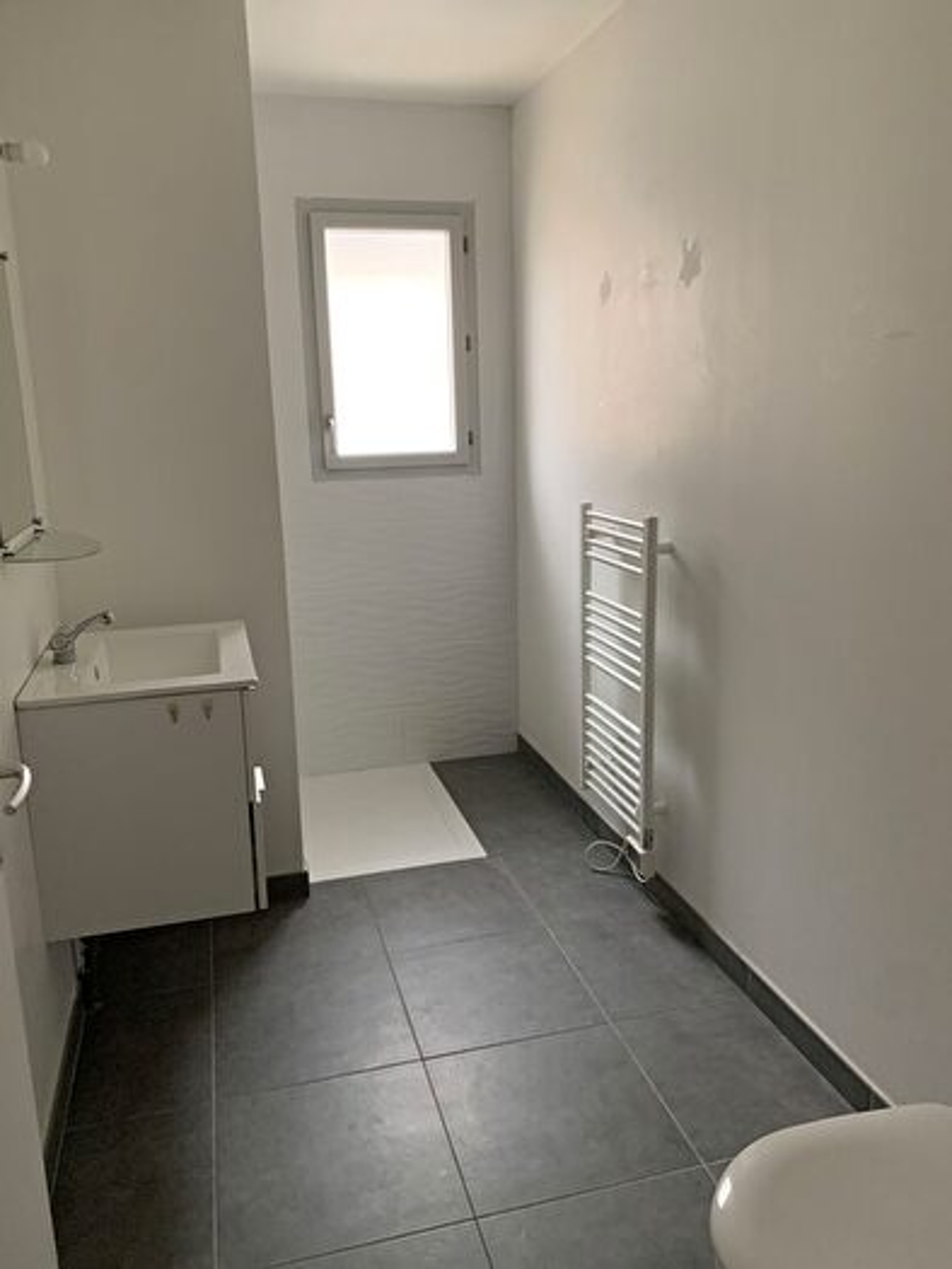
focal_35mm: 26
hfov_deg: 53.1
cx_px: 476
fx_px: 953
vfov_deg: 67.3
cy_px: 634
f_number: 1.8
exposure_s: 1/52
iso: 400
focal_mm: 4.25
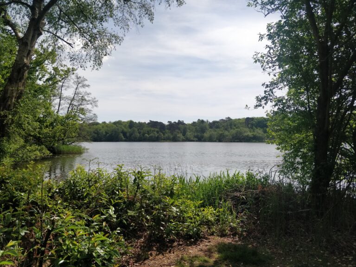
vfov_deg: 56.8
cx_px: 178
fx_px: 247
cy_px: 134
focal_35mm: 24
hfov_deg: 71.6
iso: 200
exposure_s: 1/3734
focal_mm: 4.1
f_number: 1.7
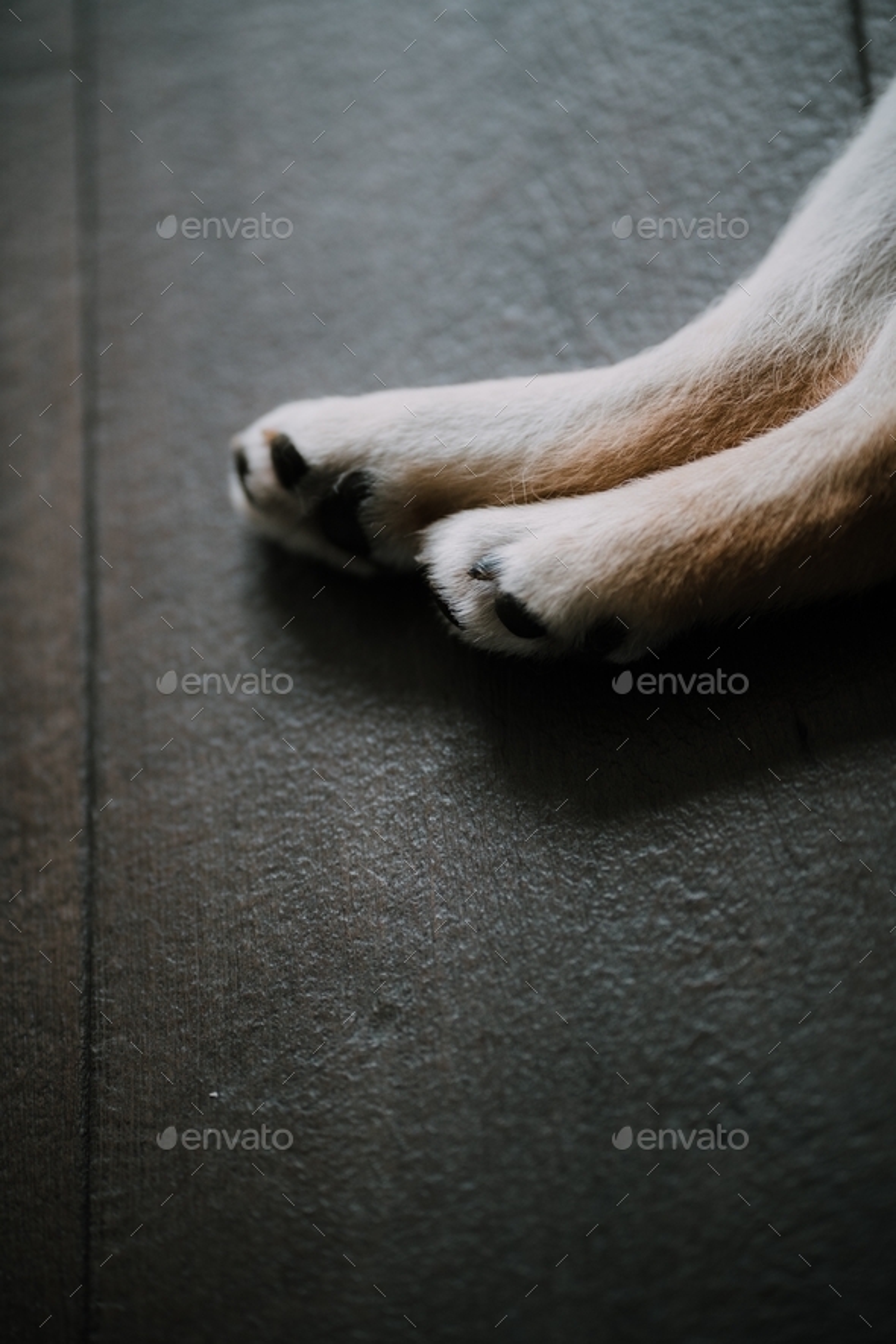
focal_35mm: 85
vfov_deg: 23.9
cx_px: 448
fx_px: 3173
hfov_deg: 16.1
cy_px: 672
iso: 1250
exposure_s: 1/200
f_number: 2
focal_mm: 85
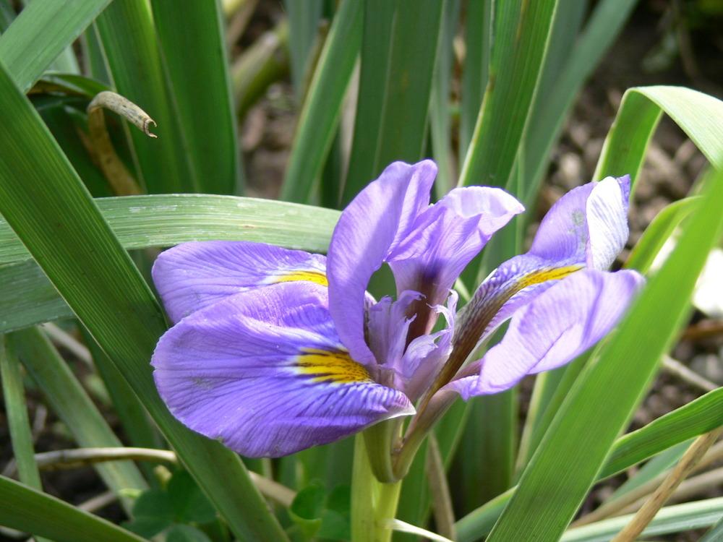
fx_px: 1775
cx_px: 362
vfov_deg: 17.4
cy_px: 271
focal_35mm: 85
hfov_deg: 23.0
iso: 80
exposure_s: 1/50
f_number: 3.2
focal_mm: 14.4
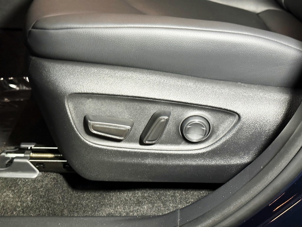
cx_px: 151
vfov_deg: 30.3
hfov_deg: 39.7
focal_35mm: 48
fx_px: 419
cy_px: 114
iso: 400
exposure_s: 1/40
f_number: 1.78
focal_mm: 6.86
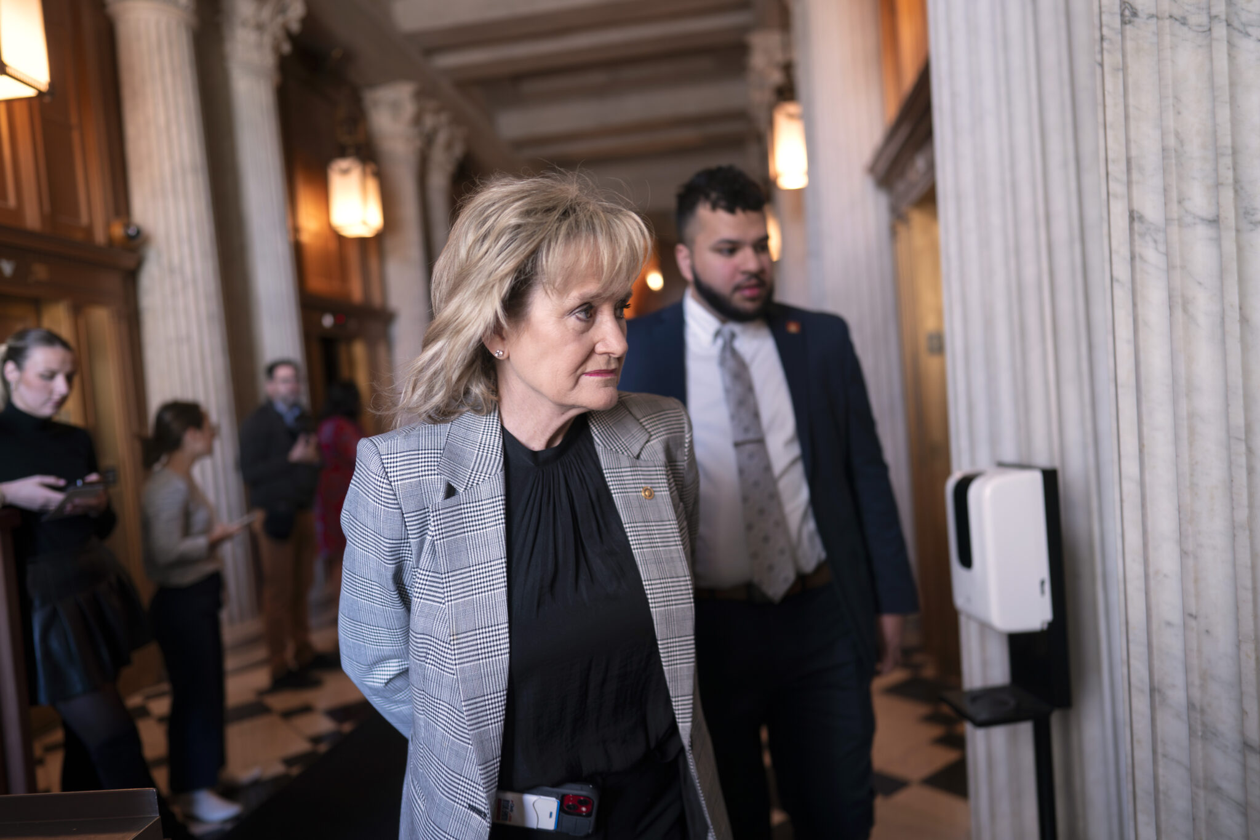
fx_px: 840
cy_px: 420
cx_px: 630
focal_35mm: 24
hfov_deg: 73.7
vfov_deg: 53.1
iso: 800
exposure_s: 1/320
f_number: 1.4
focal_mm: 24
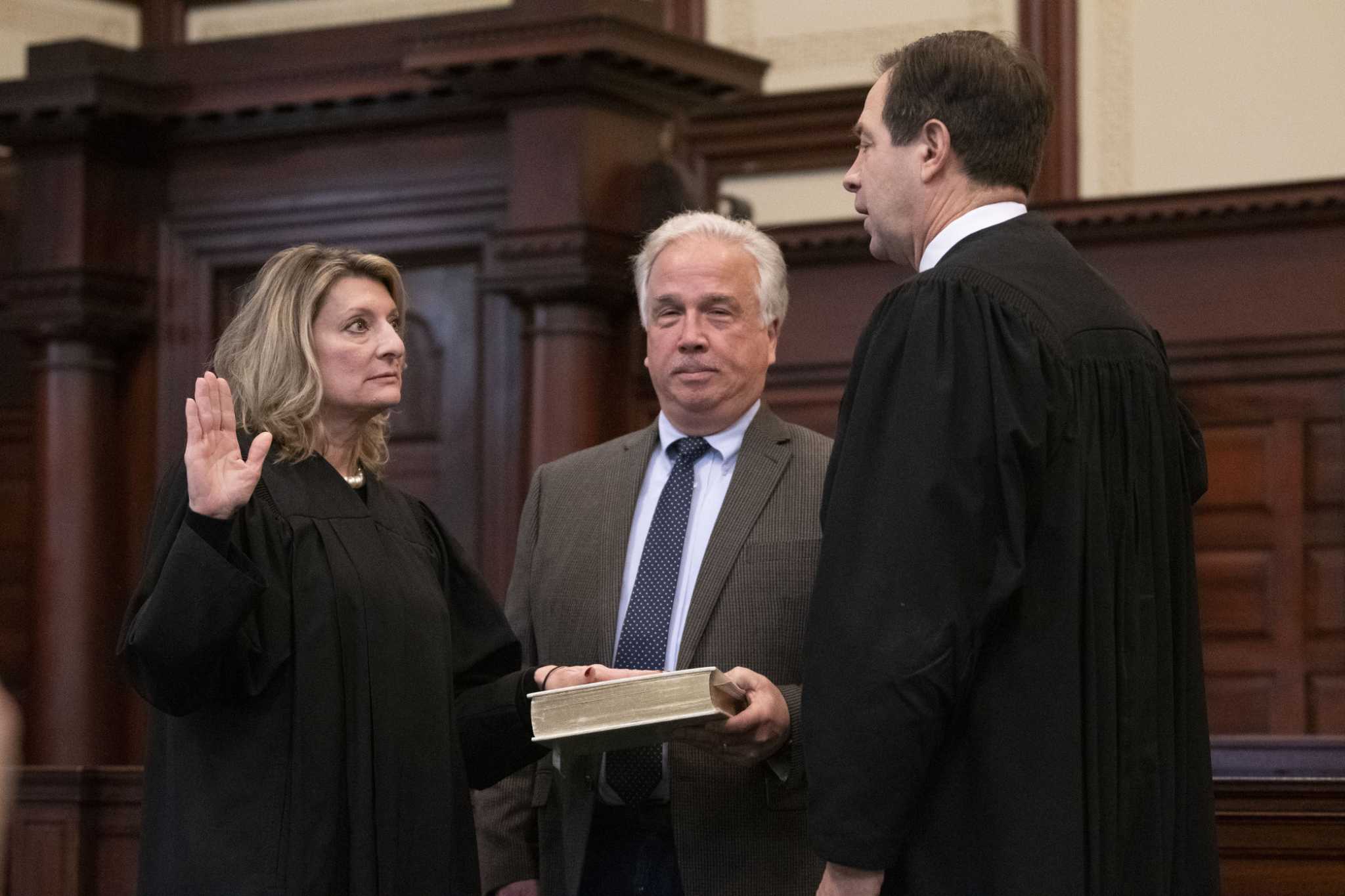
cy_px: 448
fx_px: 4034
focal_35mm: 108
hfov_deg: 18.9
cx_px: 672
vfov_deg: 12.7
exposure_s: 1/80
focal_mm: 72
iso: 6400
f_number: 2.8
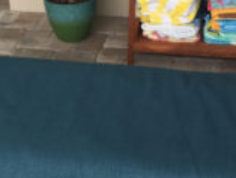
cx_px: 57
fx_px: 505
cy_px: 184
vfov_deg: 19.3
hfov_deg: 26.0
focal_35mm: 74
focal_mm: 4.15
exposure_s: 1/120
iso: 40
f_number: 2.2
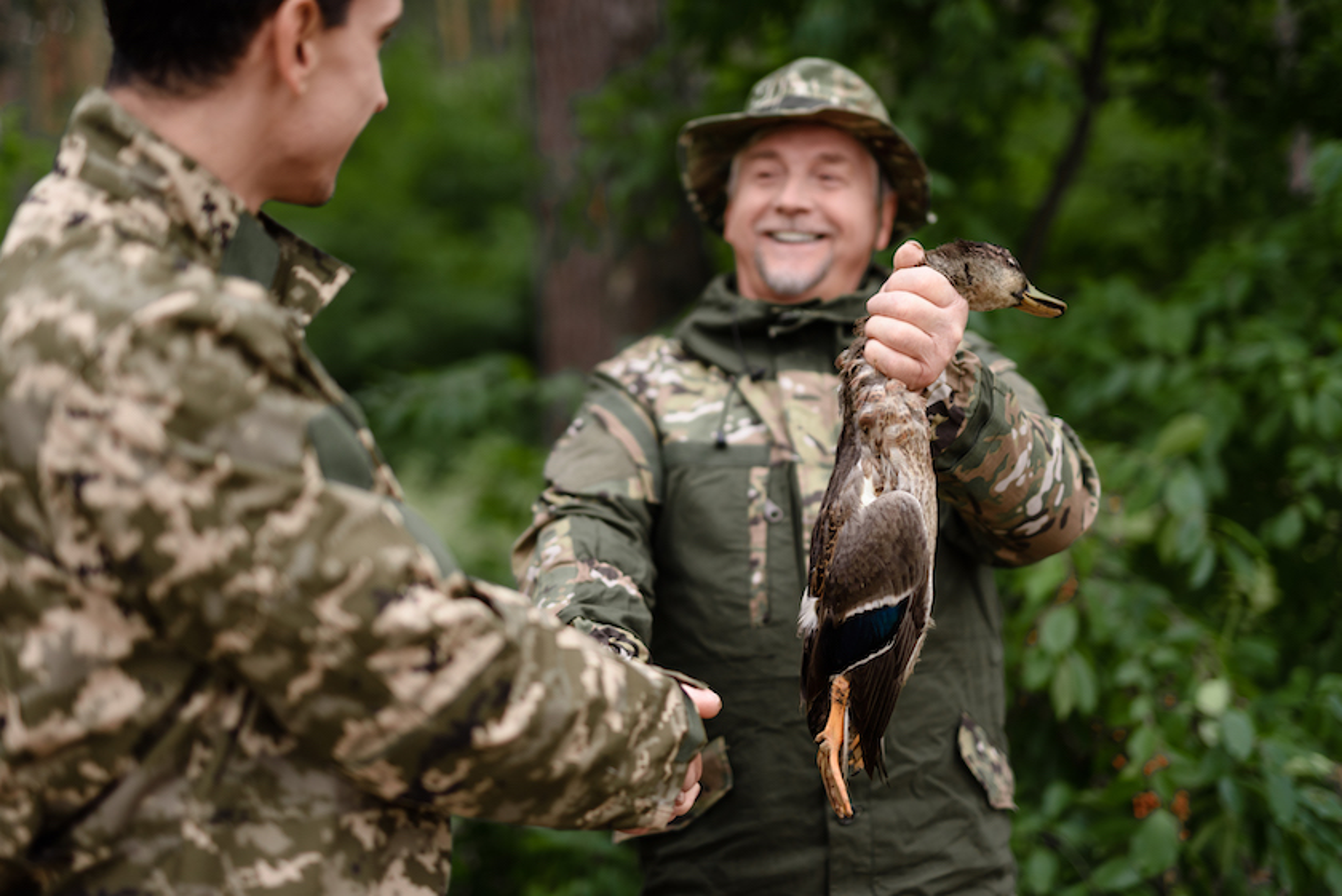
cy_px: 448
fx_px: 1865
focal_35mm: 50
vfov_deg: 27.0
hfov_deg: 39.6
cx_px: 671
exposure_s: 1/1250
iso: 200
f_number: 1.4
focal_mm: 50
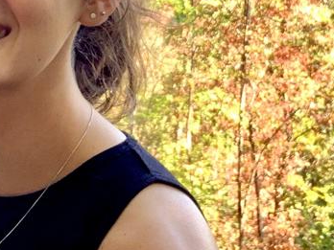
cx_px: 160
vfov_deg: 15.4
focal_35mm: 92
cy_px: -63
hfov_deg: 21.3
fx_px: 888
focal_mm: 2.87
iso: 64
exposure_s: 1/85
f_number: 2.2
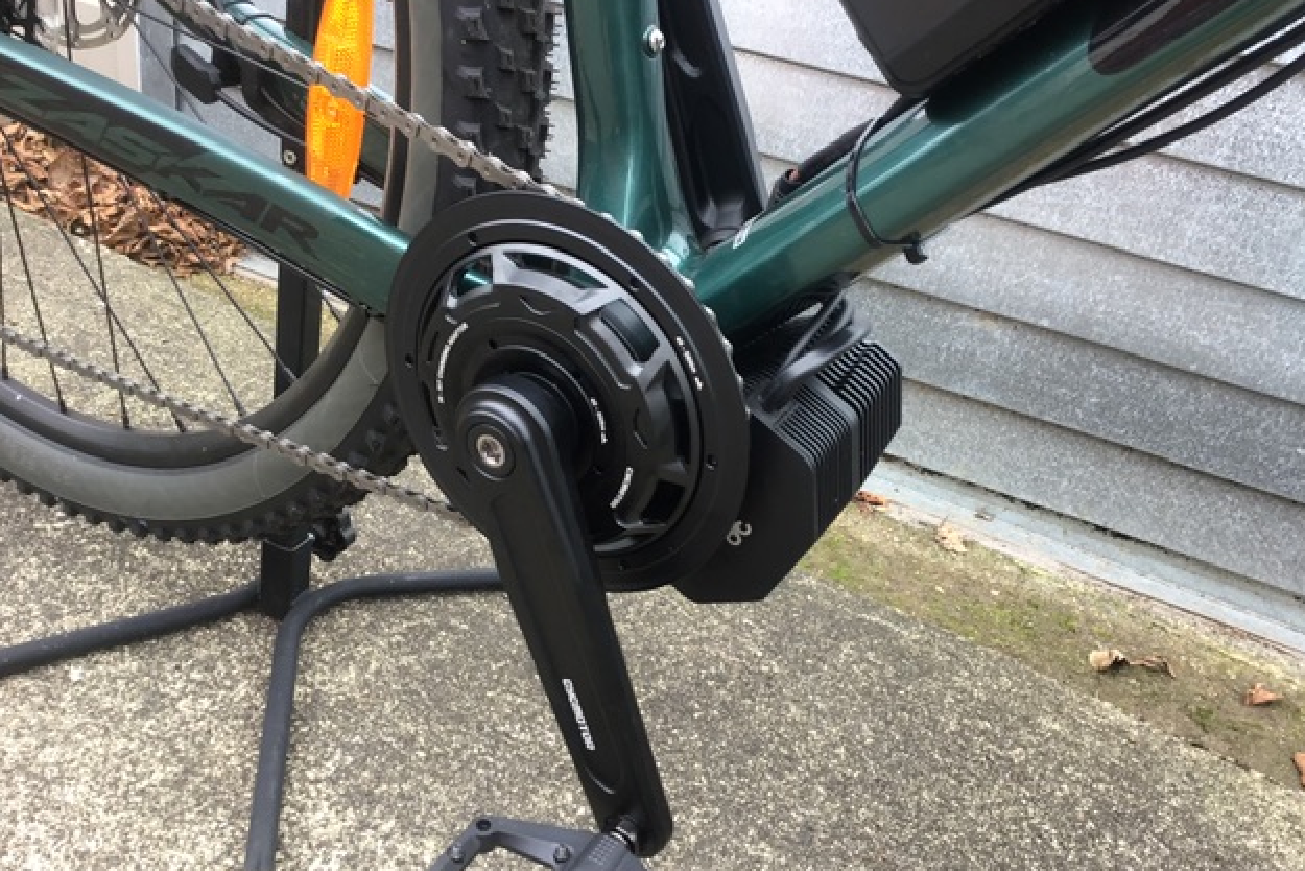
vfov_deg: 40.0
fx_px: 1196
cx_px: 651
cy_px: 445
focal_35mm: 33
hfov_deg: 57.2
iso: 32
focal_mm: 3.3
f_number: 2.4
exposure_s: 1/50
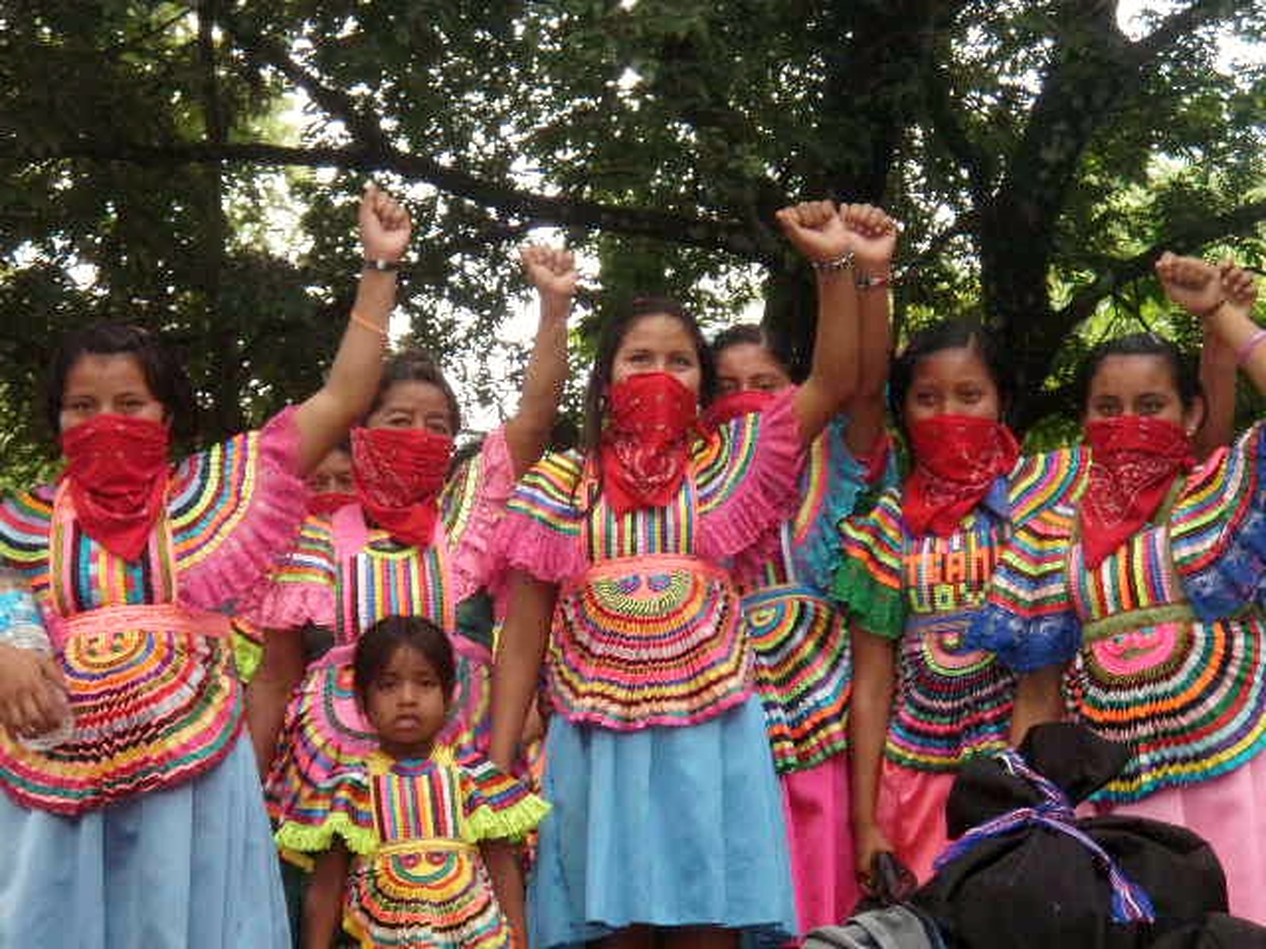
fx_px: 4169
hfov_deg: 17.3
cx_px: 633
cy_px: 474
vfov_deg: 13.0
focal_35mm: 114
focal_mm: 20.1
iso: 250
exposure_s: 1/100
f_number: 5
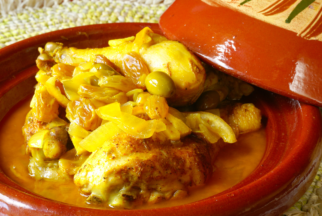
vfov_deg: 18.2
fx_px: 672
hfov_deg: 27.0
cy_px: 108
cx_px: 161
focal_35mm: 75
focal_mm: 50
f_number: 16
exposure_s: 1/1.25
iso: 100
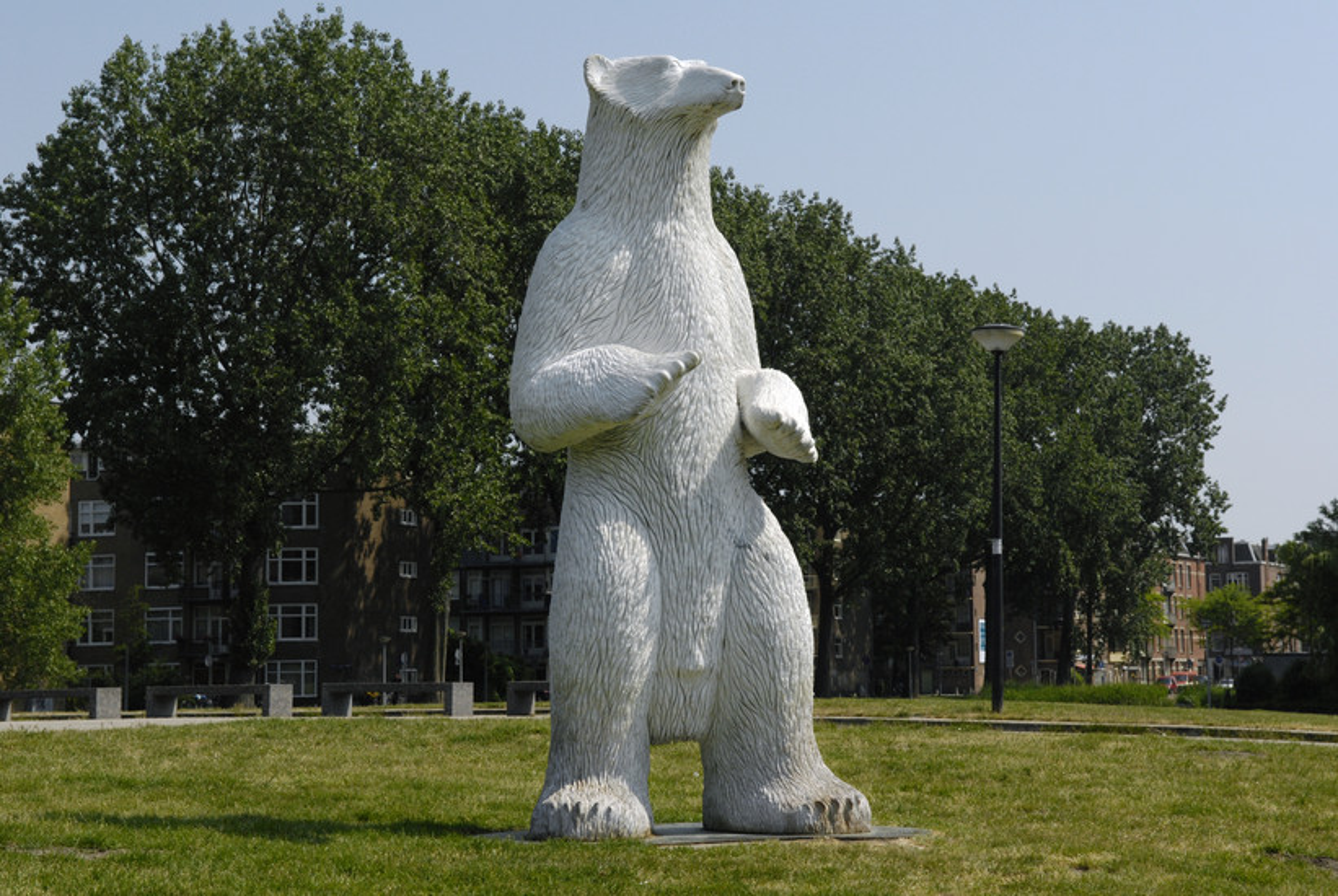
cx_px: 669
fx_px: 2680
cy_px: 448
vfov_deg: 19.0
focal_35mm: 72
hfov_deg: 28.0
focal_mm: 48
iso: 400
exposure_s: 1/1000
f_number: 9
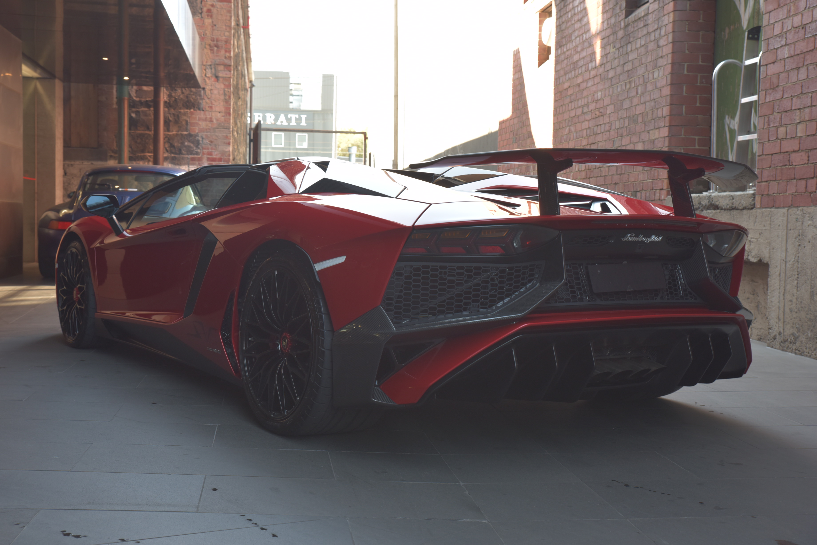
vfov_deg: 29.3
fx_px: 1044
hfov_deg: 42.7
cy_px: 272
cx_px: 408
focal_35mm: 46
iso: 320
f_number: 5.6
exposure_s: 1/50
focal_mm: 46
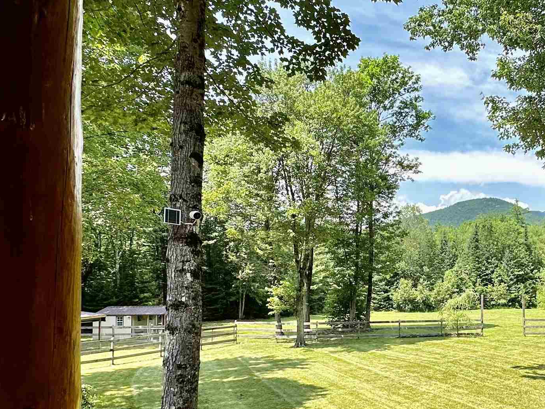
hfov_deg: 53.3
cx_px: 457
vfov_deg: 44.9
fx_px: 488
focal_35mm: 31
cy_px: 270
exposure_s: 1/619
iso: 40
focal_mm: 2.22
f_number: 2.2
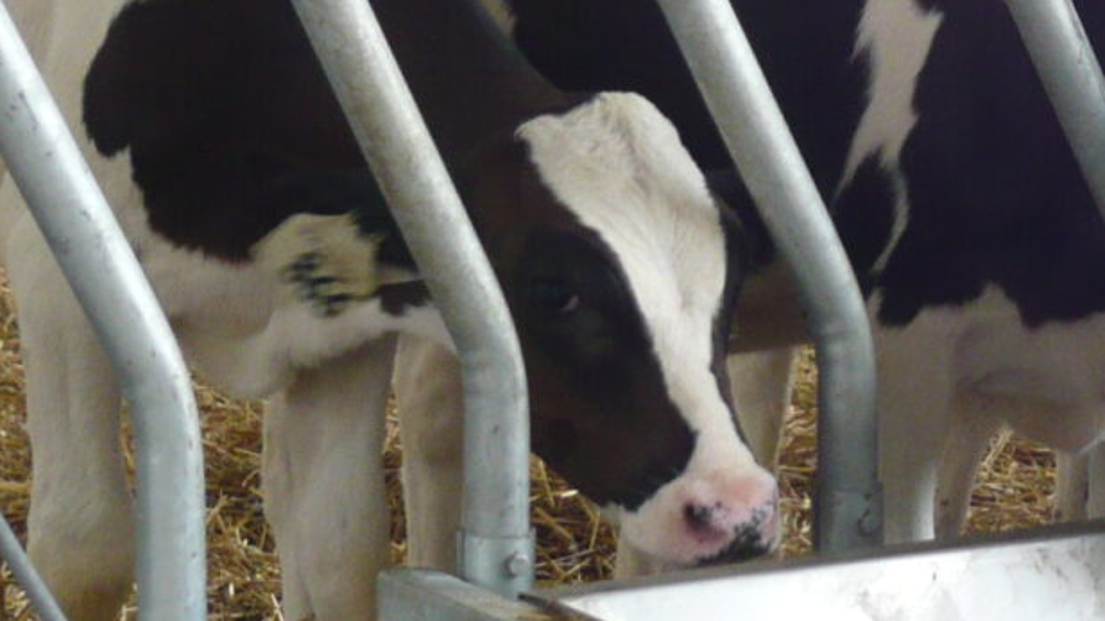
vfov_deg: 9.1
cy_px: 122
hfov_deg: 15.5
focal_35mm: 133
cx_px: 1345
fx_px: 3897
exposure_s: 1/50
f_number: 3.2
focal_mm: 6.2
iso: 160
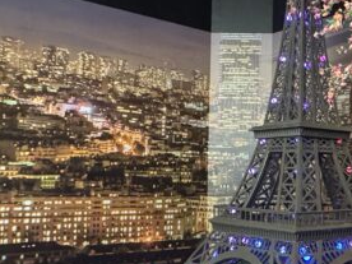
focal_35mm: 52
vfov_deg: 28.0
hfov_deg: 34.5
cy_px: 158
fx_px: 529
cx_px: 324
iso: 800
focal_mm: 2.22
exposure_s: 1/60
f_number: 2.2
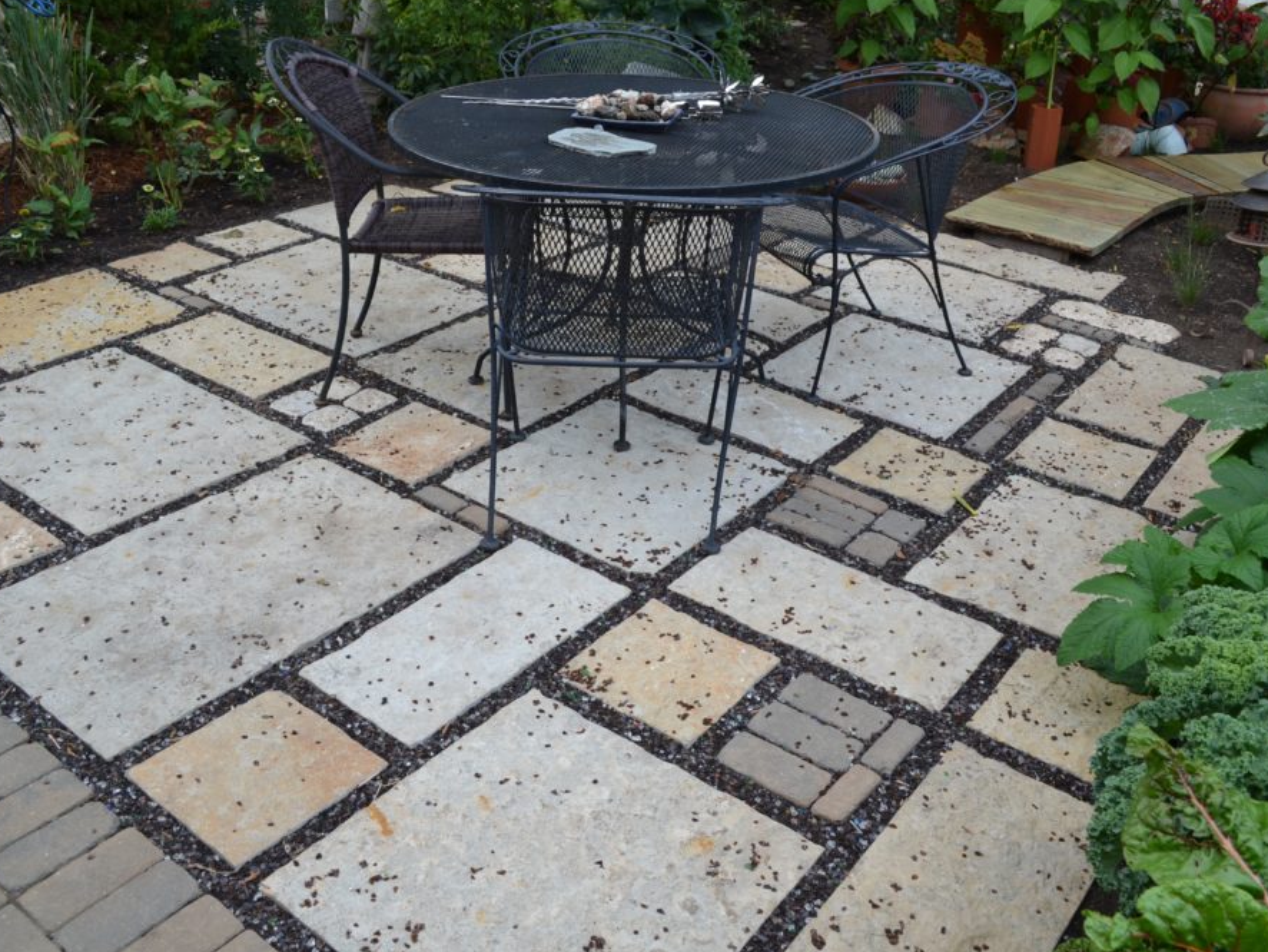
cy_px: 483
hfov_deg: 59.9
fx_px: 1099
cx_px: 645
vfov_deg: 46.8
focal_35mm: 30
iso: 110
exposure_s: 1/125
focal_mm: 18
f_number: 5.6
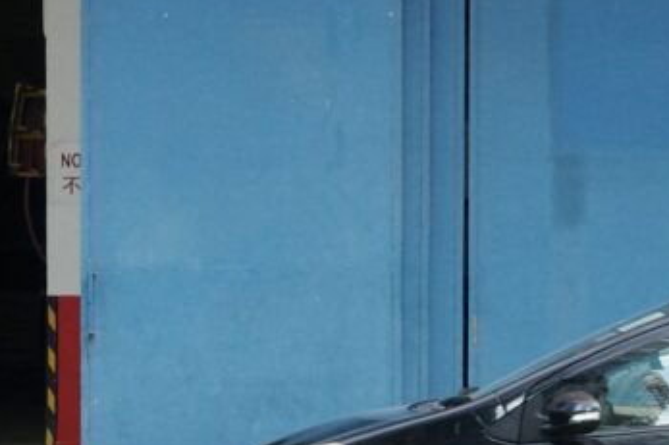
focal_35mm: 177
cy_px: 195
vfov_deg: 7.7
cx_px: 630
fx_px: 3288
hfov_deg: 11.5
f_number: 5
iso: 640
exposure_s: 1/400
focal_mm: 26
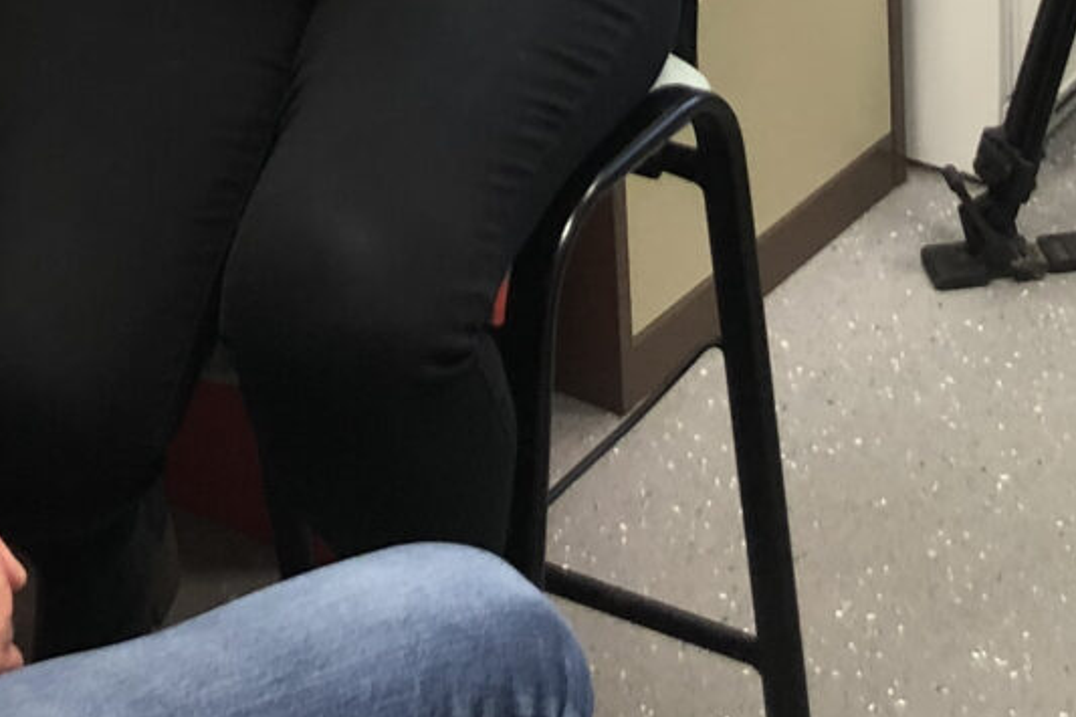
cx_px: 404
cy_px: -763
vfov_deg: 11.0
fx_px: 3346
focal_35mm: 112
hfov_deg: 18.2
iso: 32
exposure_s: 1/25
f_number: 1.8
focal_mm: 3.99
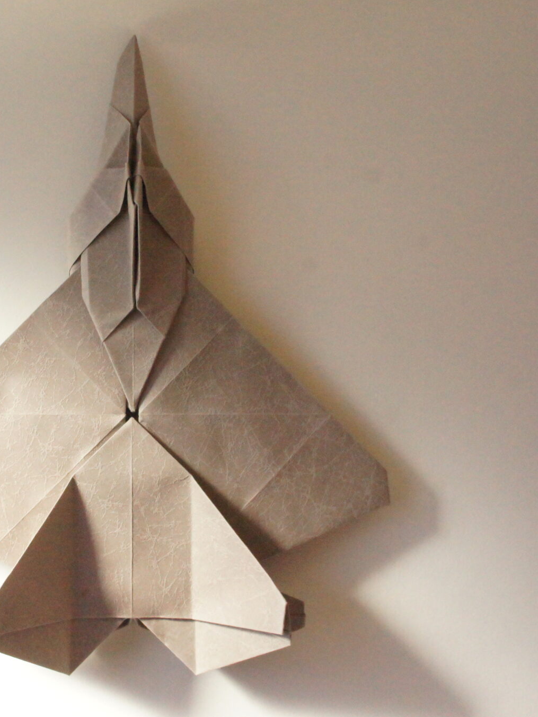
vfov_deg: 39.7
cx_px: 98
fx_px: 995
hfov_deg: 29.5
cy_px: 356
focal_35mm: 48
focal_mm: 22
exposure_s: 1/1600
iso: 6400
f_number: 10
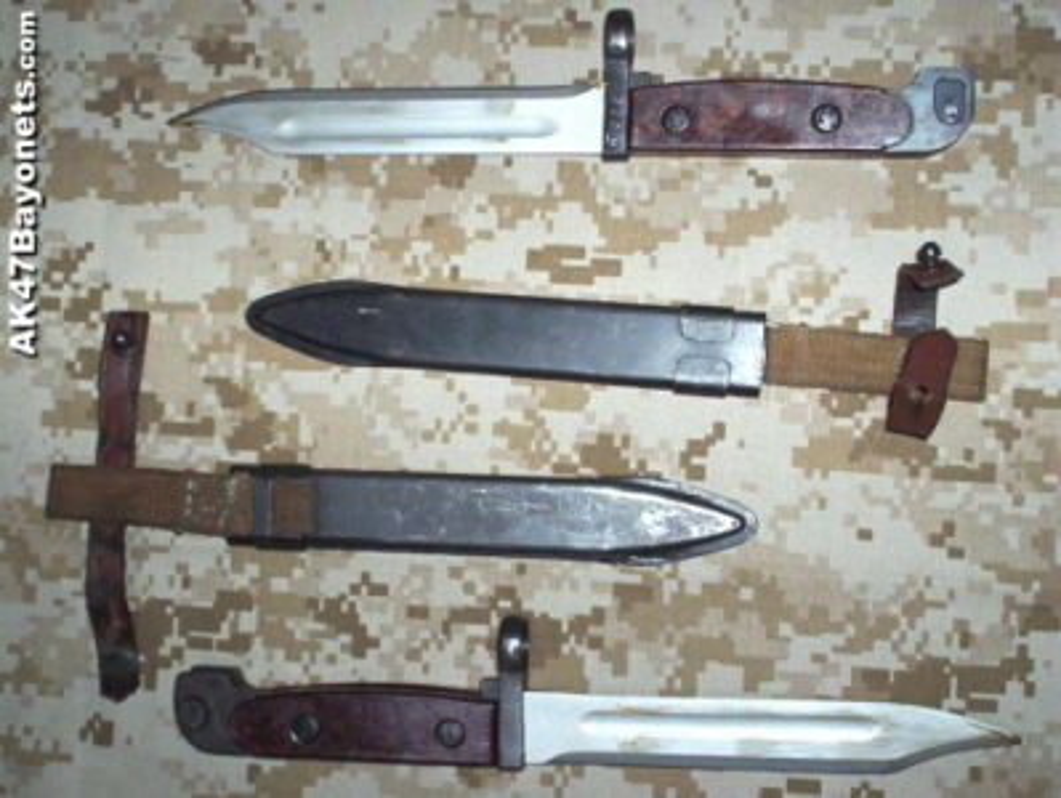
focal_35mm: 38
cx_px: 530
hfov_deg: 48.9
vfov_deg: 37.8
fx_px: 1166
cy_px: 399
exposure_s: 1/60
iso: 140
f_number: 4.5
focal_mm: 4.99
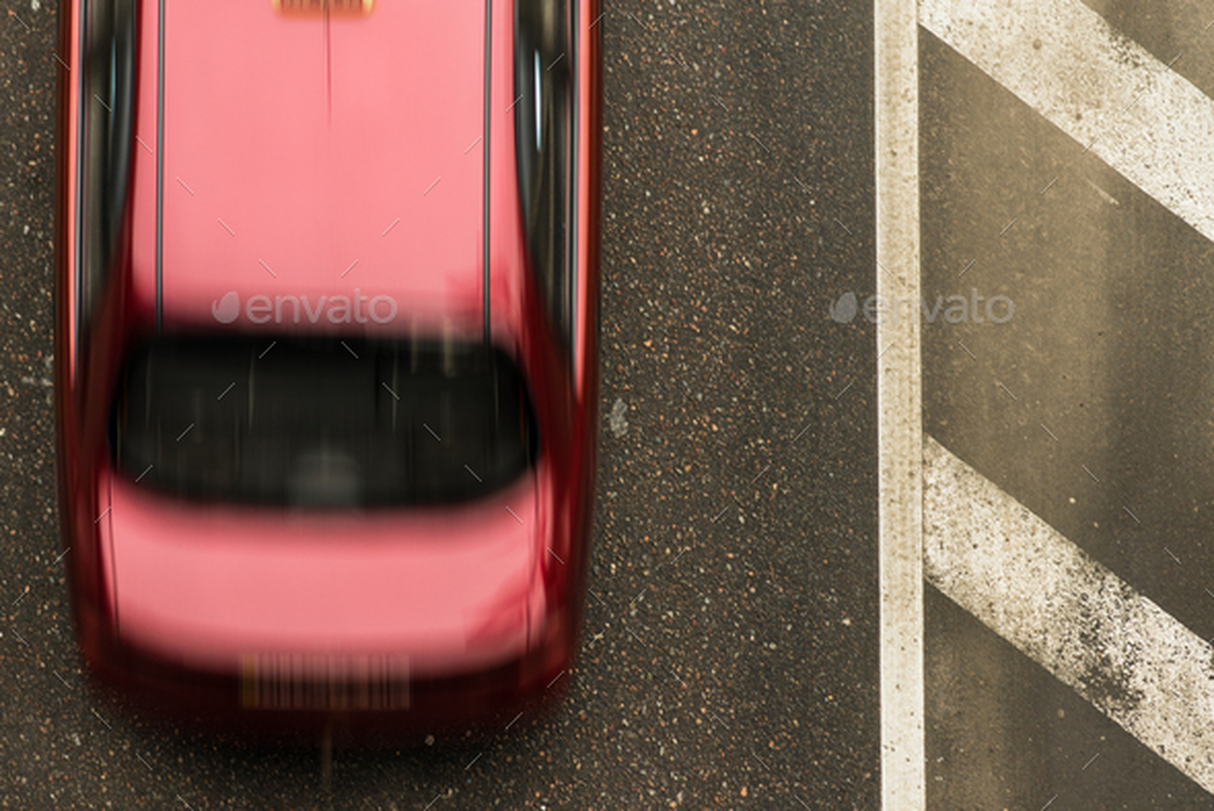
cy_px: 406
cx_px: 607
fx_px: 2868
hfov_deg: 23.9
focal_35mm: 85
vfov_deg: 16.1
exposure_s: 1/160
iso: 200
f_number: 2.5
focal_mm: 85
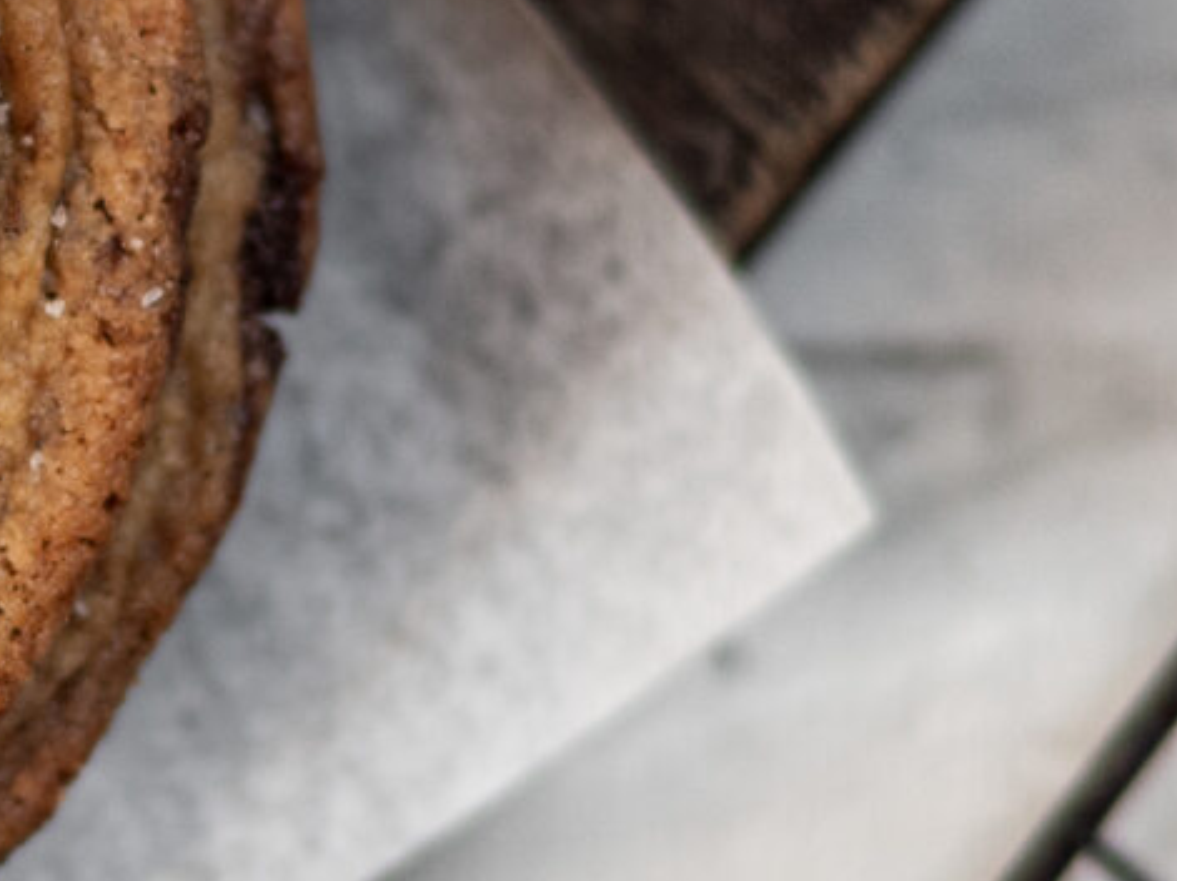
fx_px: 10331
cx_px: -95
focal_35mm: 304
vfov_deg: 4.9
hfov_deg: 6.5
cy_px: 334
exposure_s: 1/250
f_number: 2
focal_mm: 58
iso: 200
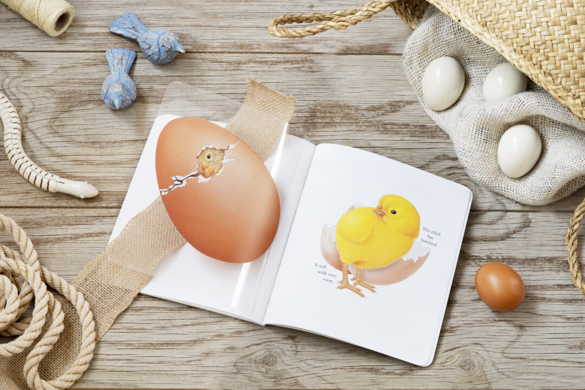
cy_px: 195
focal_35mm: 90
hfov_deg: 22.6
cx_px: 292
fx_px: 1462
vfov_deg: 15.2
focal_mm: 90
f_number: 14
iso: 200
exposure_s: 1/10
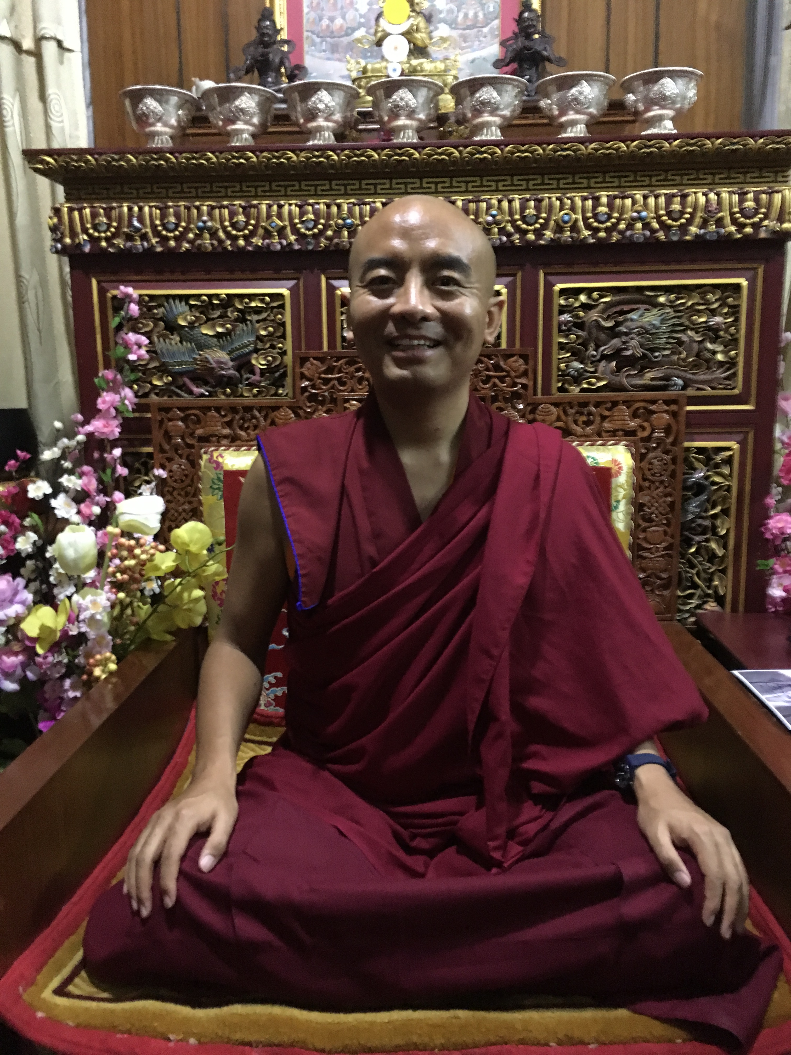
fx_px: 884
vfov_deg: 61.7
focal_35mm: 29
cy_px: 528
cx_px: 396
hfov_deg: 48.2
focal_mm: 4.15
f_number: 2.2
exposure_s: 1/17
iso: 500
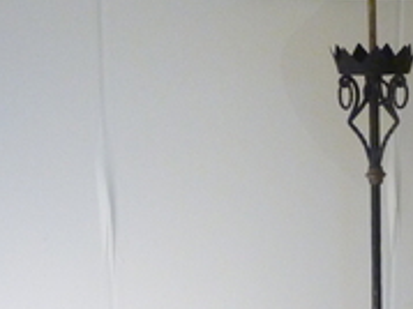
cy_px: 307
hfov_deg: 22.7
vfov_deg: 17.2
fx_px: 1002
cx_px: 374
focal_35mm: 84
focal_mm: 4.1
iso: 400
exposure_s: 1/25
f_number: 3.3
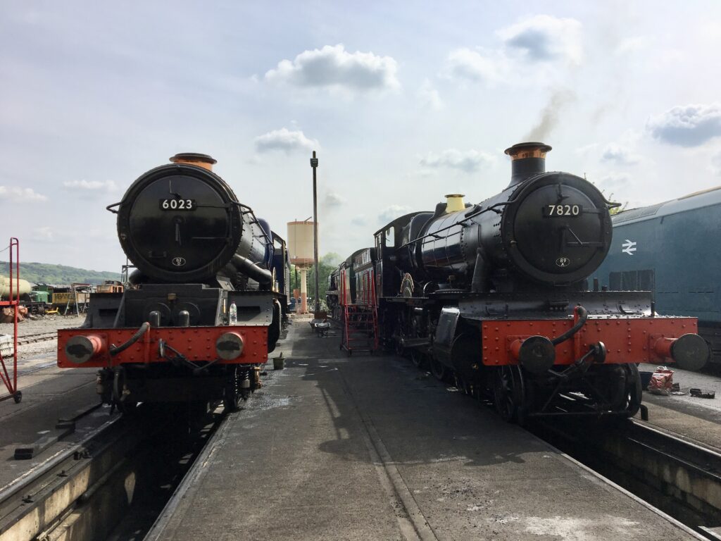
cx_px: 360
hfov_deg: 61.7
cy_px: 270
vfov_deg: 48.2
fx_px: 604
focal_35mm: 29
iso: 25
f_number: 2.2
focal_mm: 4.15
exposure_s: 1/2481
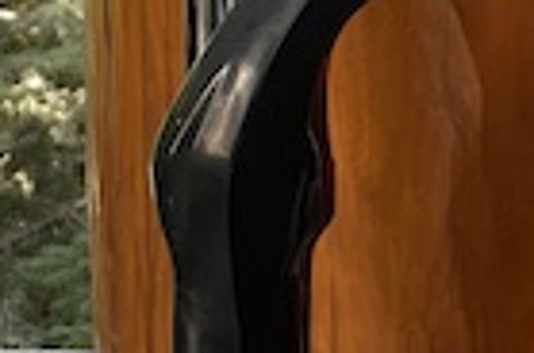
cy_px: -35
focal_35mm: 156
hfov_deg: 13.1
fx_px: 2309
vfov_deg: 8.7
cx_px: 480
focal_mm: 4.2
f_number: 1.6
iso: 50
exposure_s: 1/121
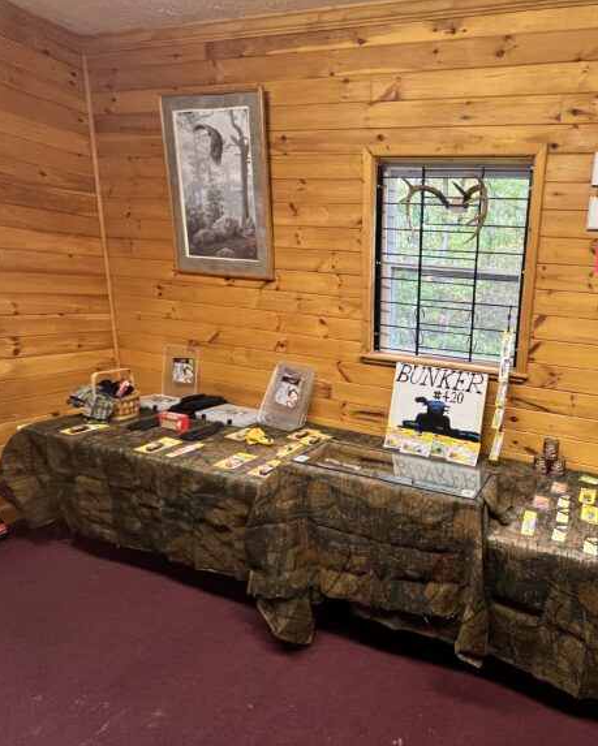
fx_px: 376
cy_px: 372
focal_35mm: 17
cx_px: 495
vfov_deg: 89.6
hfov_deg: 68.1
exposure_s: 1/60
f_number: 1.8
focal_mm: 1.57
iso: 160
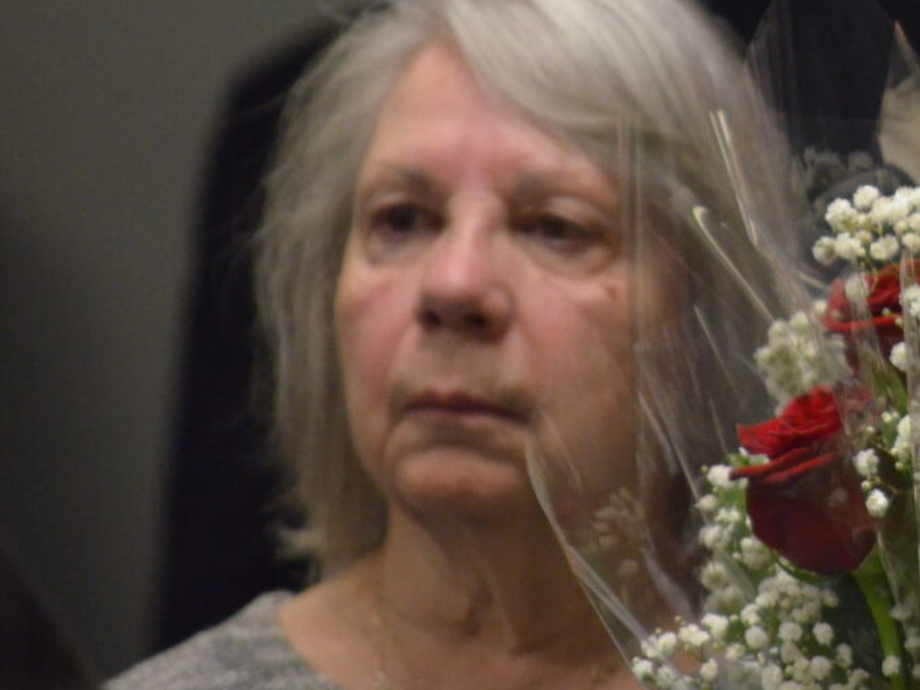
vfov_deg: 2.3
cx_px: 992
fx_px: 17464
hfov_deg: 3.0
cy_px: 70
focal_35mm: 657
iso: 2800
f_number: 5.6
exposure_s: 1/125
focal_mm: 200
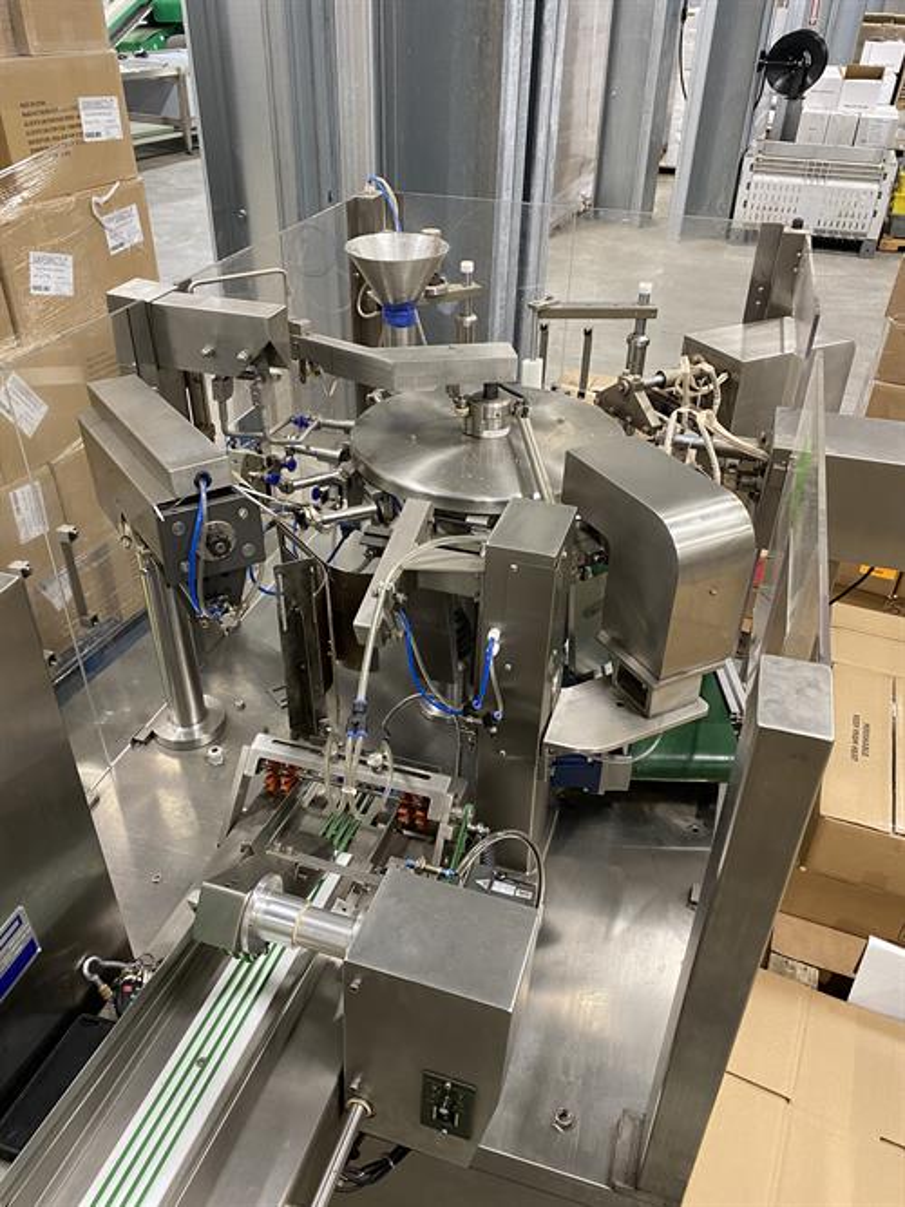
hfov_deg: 53.0
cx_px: 452
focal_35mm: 26
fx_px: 907
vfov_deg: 67.3
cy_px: 604
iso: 100
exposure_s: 1/60
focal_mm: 4.25
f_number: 1.8
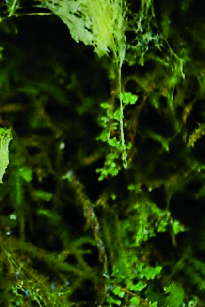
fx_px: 1699
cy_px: -73
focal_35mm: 199
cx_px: -129
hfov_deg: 6.8
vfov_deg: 10.2
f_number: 4.5
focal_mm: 28
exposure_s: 1/45
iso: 200
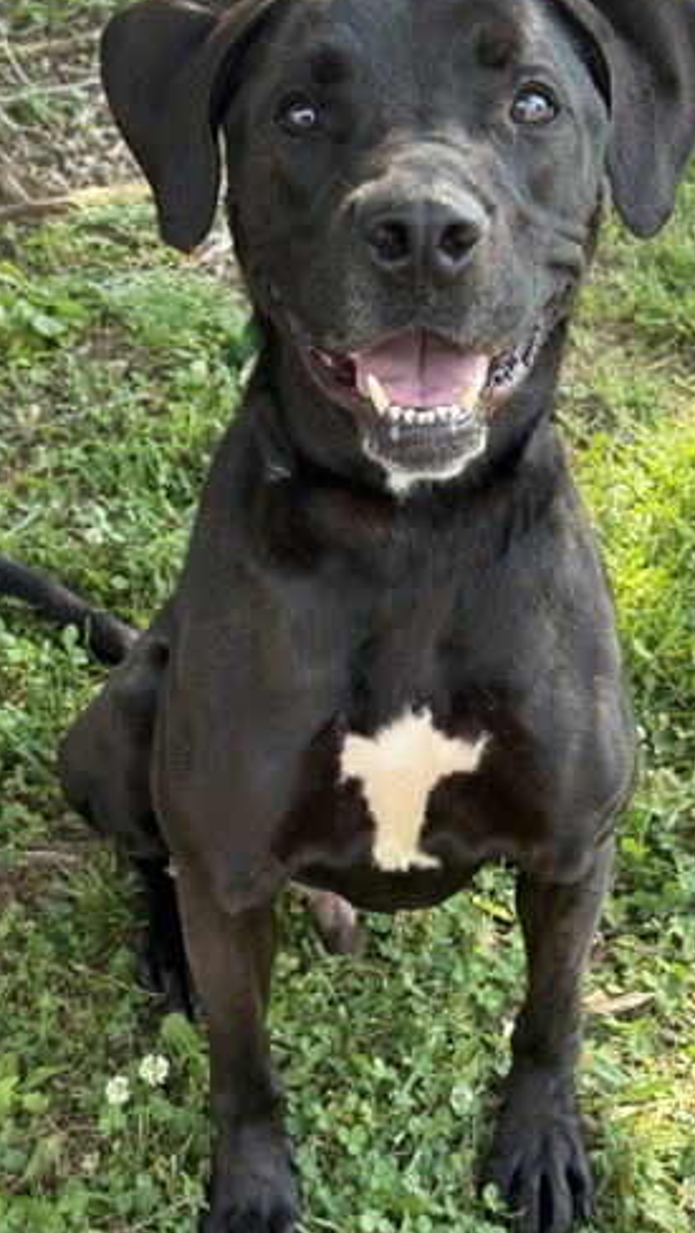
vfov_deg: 34.9
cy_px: 649
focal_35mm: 60
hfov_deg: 20.1
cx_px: 397
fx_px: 1963
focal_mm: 6.76
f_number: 1.78
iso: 80
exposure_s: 1/452
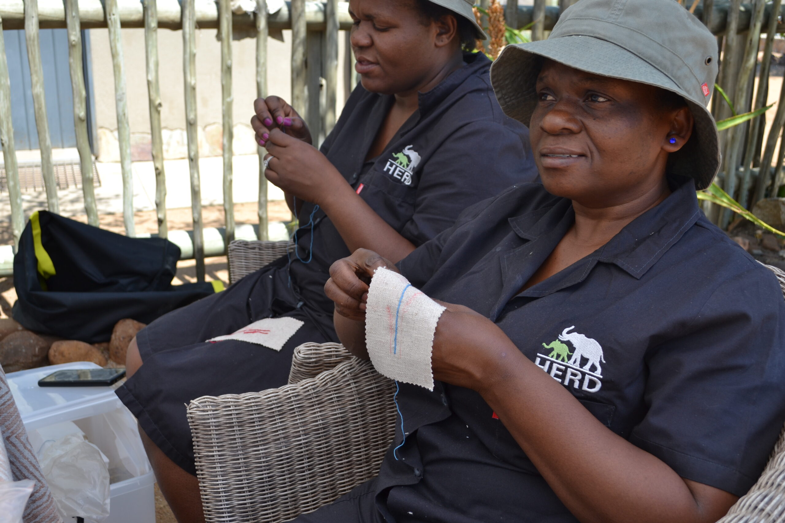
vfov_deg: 34.2
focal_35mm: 39
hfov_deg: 49.6
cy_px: 262
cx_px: 392
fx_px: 850
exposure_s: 1/125
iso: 100
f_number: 5.6
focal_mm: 26
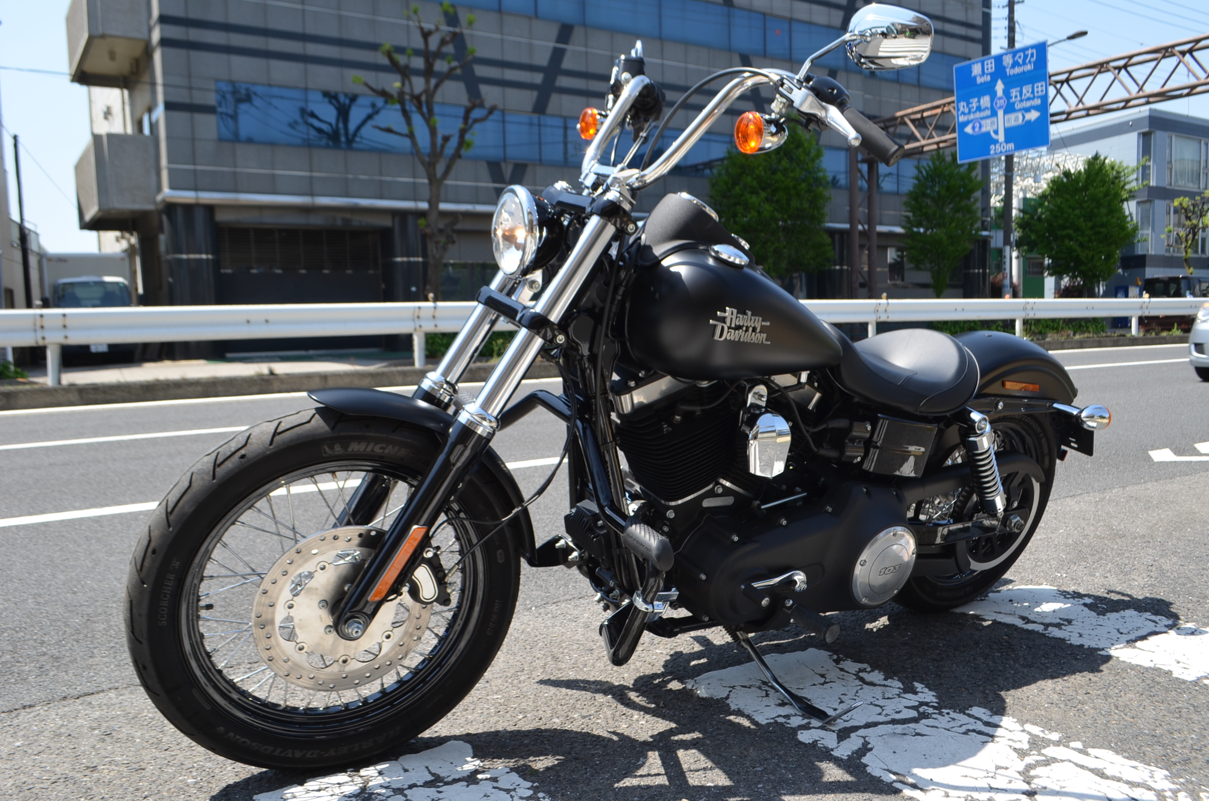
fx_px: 1005
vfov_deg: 43.4
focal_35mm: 30
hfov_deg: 62.0
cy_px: 400
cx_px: 604
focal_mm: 20
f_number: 8
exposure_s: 1/250
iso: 160
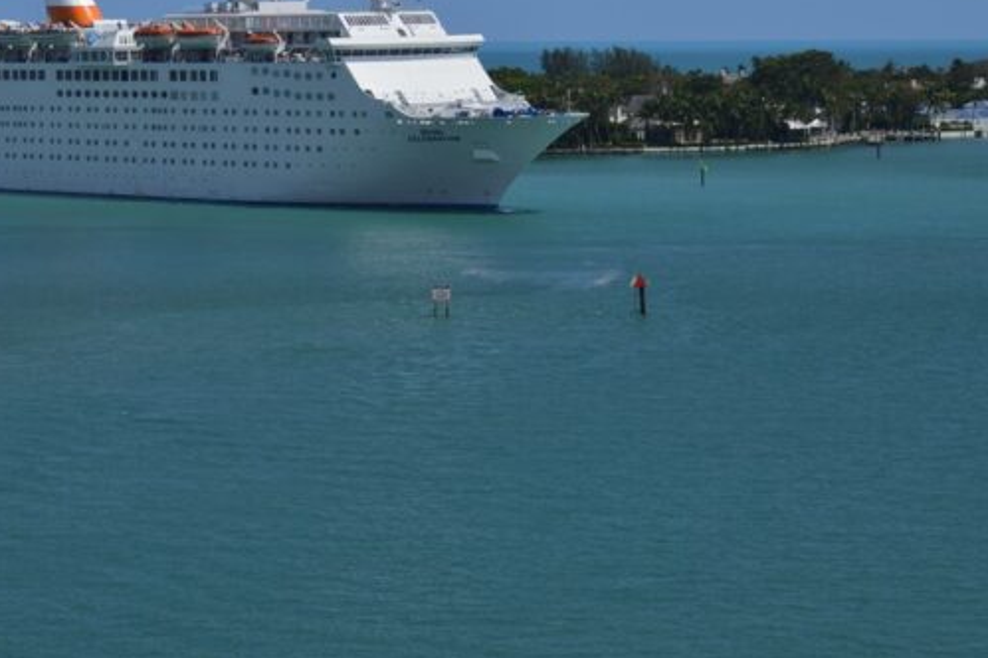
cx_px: 293
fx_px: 3922
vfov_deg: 9.6
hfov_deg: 14.3
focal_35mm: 143
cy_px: 255
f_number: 11
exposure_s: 1/500
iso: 160
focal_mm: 62
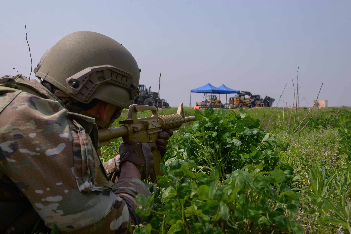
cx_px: 176
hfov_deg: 53.1
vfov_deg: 36.9
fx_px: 351
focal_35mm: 36
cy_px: 117
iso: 125
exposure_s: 1/250
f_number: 11
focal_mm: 36
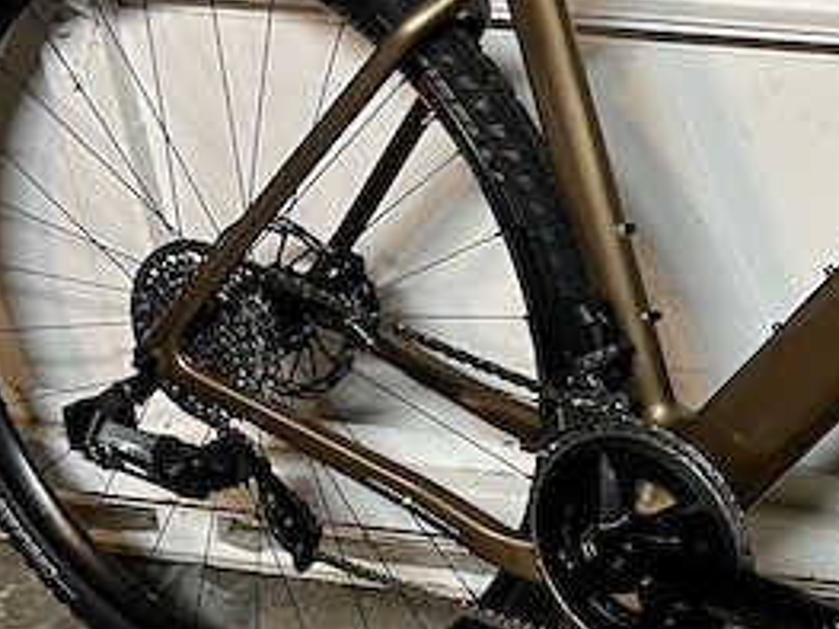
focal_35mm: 79
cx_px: 1065
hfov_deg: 22.4
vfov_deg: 18.6
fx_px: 1914
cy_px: 262
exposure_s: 1/60
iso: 200
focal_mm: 5.1
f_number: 1.6
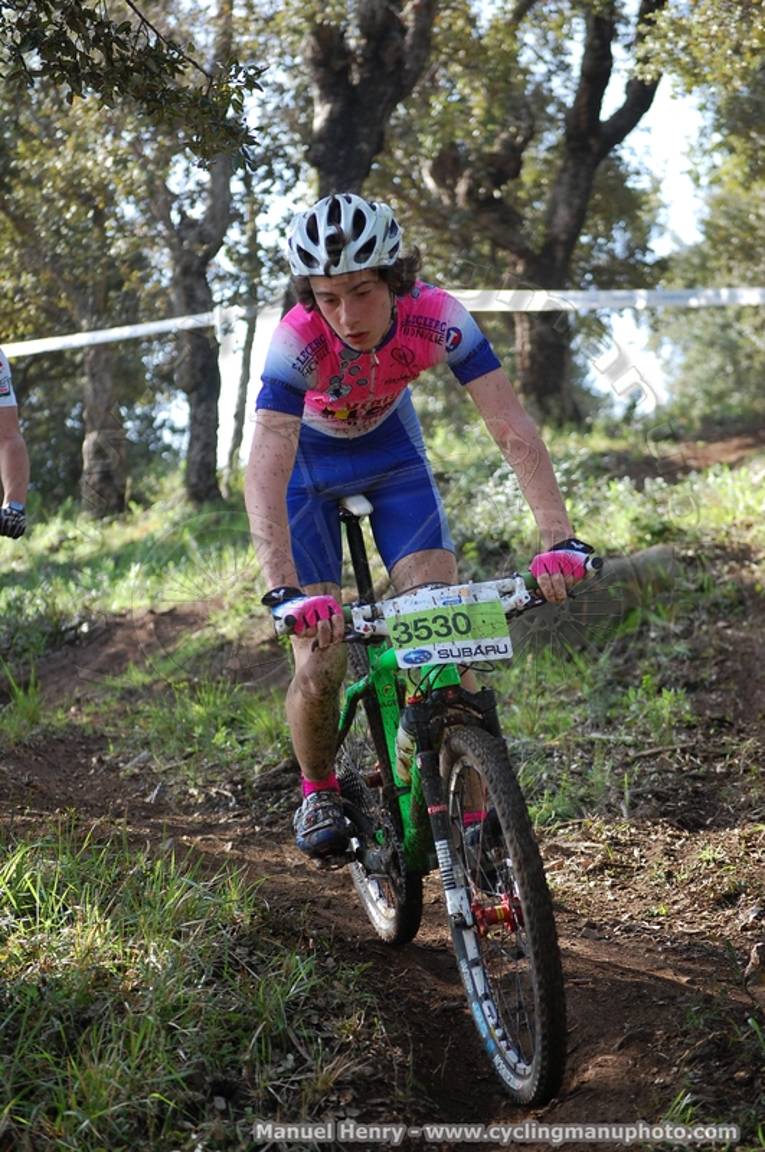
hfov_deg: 12.1
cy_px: 576
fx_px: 3597
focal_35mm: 112
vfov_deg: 18.2
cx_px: 382
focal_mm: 75
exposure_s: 1/500
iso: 500
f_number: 4.2
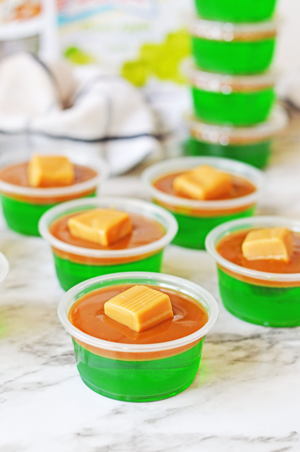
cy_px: 226
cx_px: 150
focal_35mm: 75
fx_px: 939
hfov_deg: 18.1
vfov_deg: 27.0
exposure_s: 1/80
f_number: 4.5
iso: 400
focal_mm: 50
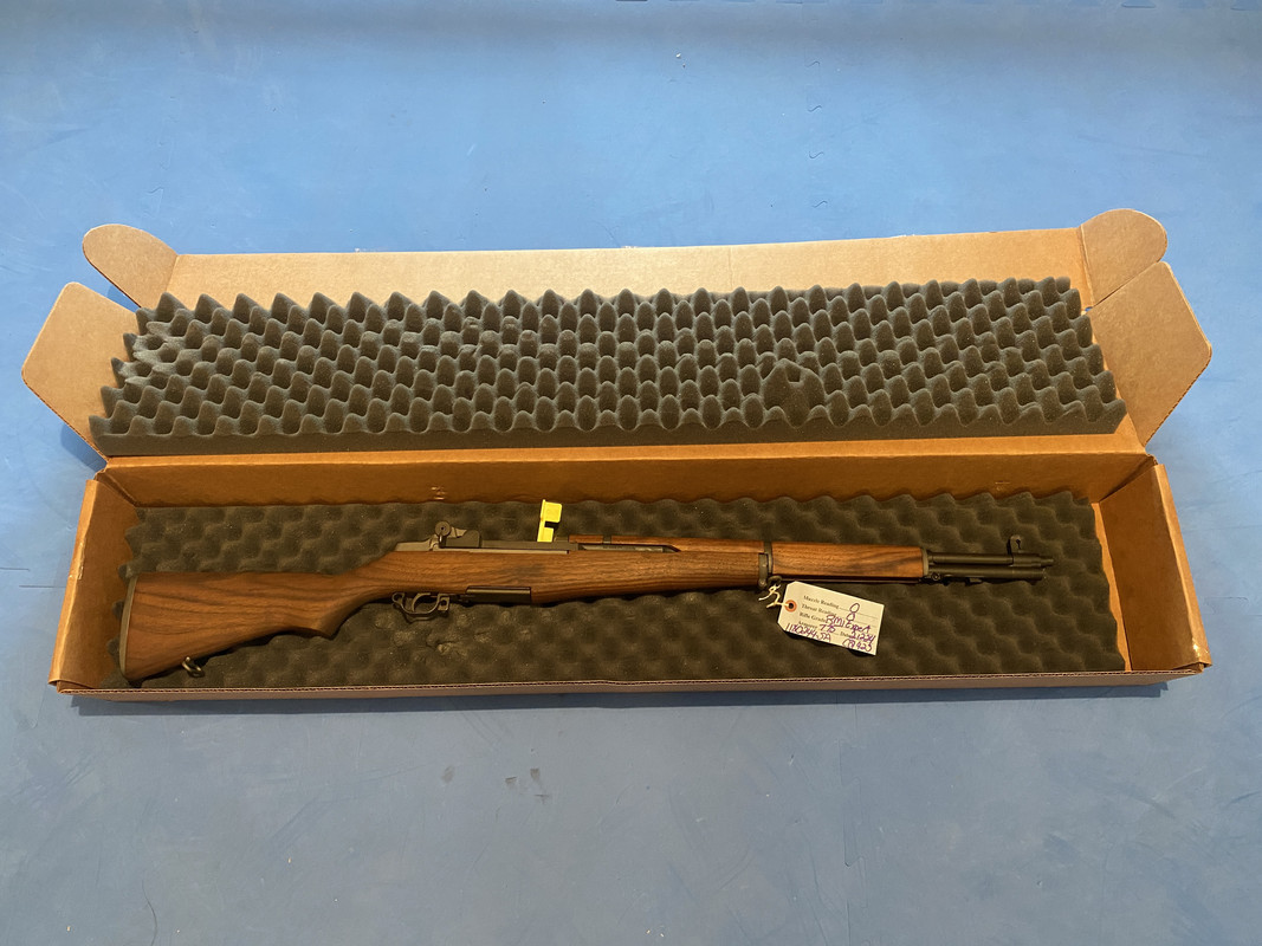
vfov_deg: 53.1
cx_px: 631
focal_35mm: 26
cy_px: 473
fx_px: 948
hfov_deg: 67.3
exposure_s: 1/60
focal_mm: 4.25
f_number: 1.8
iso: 400
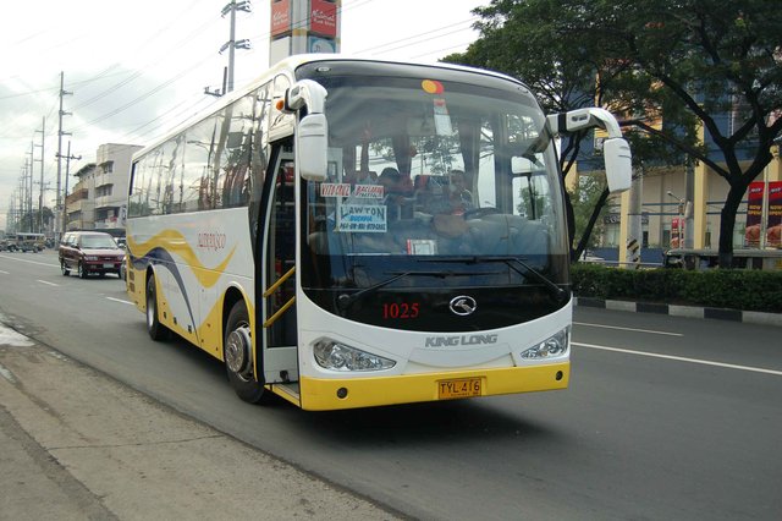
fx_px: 782
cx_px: 391
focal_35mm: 36
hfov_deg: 53.2
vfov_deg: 36.8
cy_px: 260
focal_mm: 24
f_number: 4
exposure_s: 1/1000
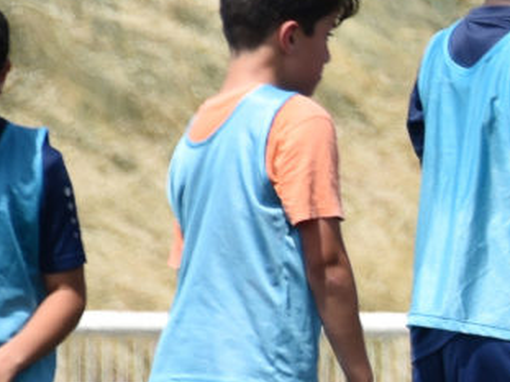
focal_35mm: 1331
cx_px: 1361
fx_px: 19602
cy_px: 230
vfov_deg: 1.1
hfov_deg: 1.5
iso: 400
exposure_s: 1/1500
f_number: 5.6
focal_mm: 210
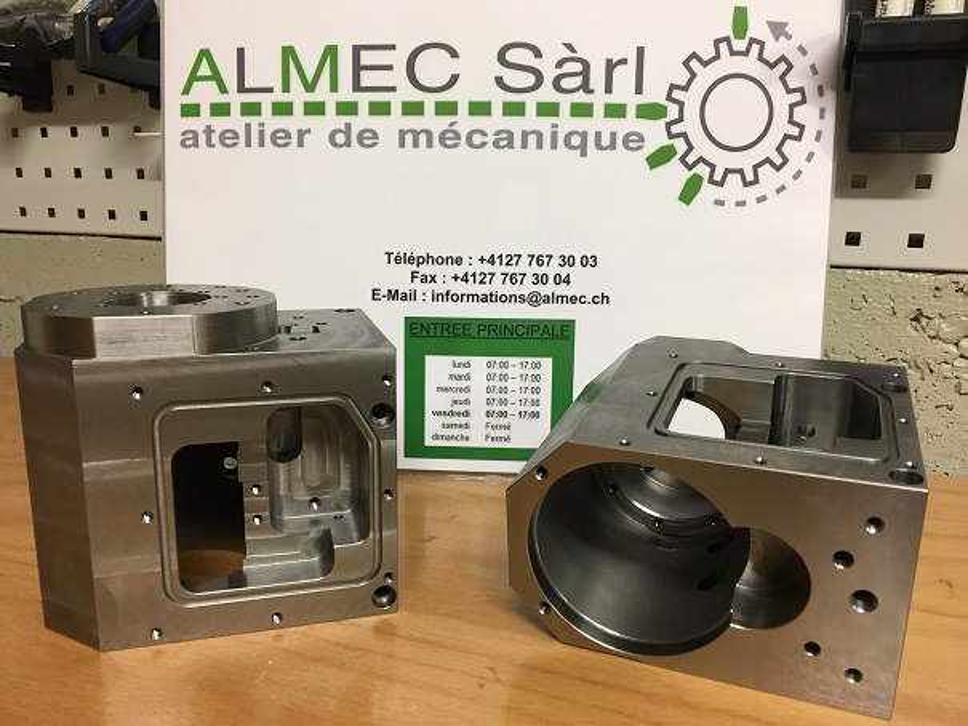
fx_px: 811
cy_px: 363
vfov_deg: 48.2
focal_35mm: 29
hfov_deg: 61.6
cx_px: 484
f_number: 2.2
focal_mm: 4.15
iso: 160
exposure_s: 1/33
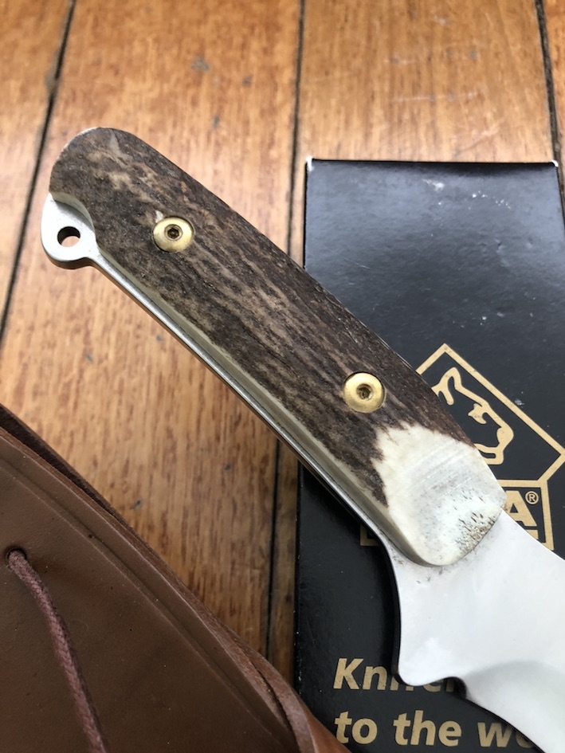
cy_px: 376
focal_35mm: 28
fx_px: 609
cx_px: 282
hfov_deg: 49.8
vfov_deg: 63.4
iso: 50
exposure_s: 1/15
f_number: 1.8
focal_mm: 3.99
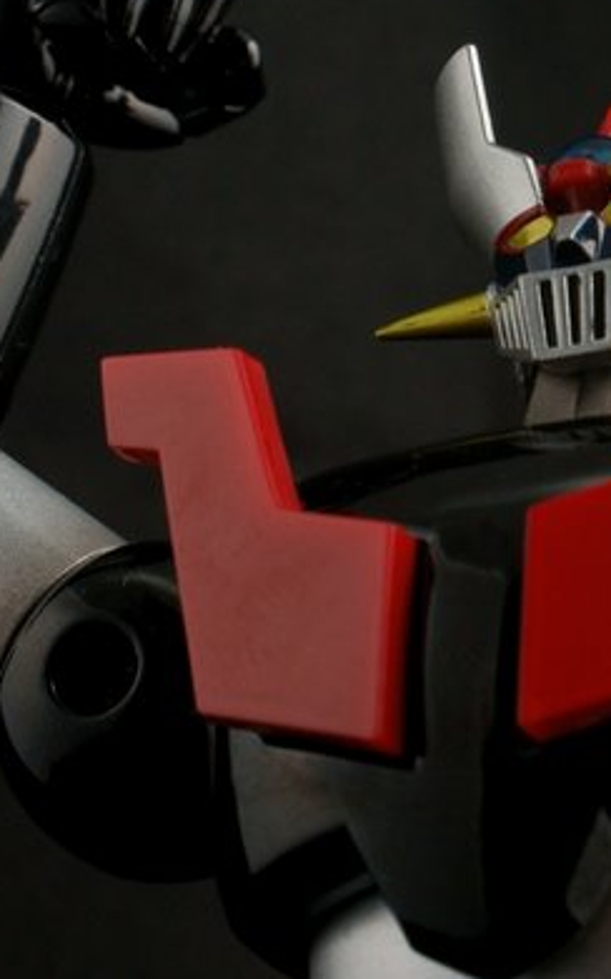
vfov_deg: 10.5
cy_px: 297
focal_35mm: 200
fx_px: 5334
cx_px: 606
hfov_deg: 6.5
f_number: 14
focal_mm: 50
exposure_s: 1/80
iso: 100
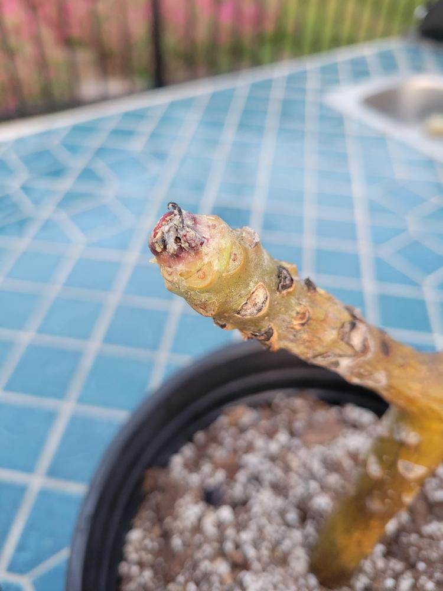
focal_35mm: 26
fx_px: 444
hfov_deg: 53.1
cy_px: 296
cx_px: 222
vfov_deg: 67.3
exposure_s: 1/60
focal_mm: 5.4
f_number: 1.8
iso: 200
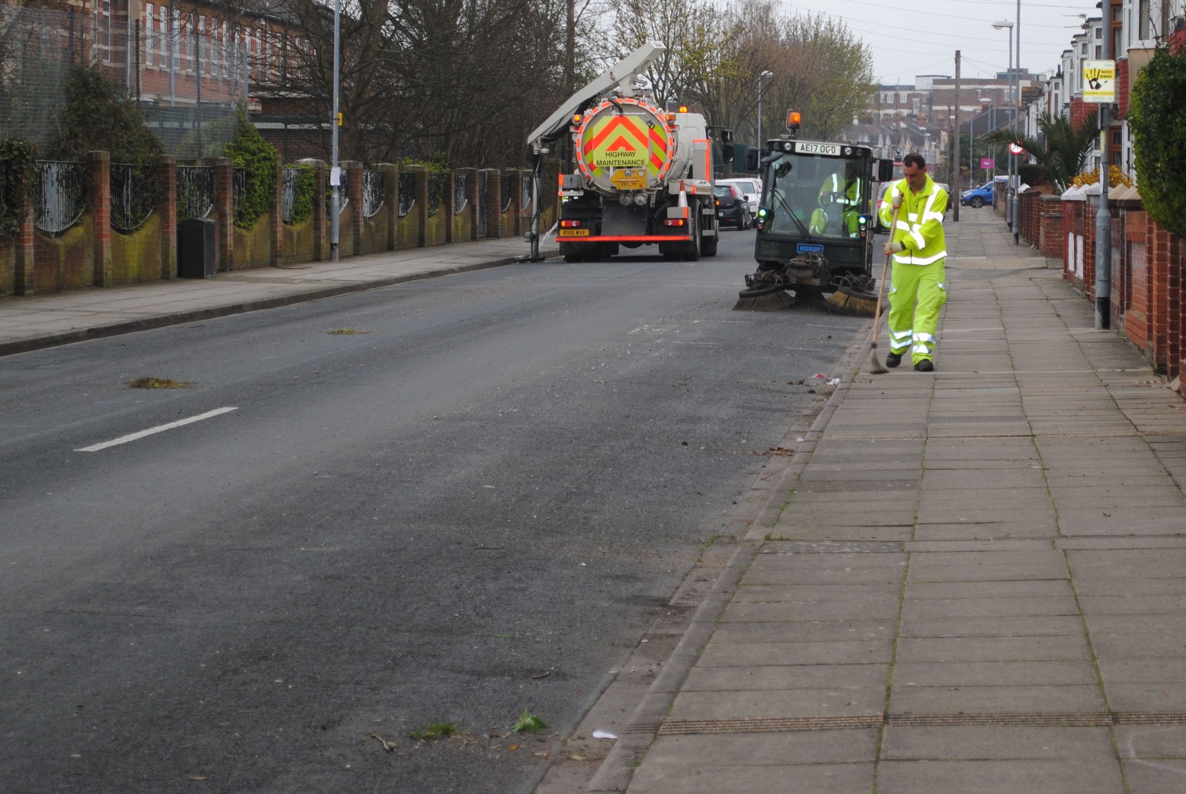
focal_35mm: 120
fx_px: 3949
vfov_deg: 11.5
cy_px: 222
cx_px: 710
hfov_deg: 17.1
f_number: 5.6
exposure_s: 1/160
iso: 100
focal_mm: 55
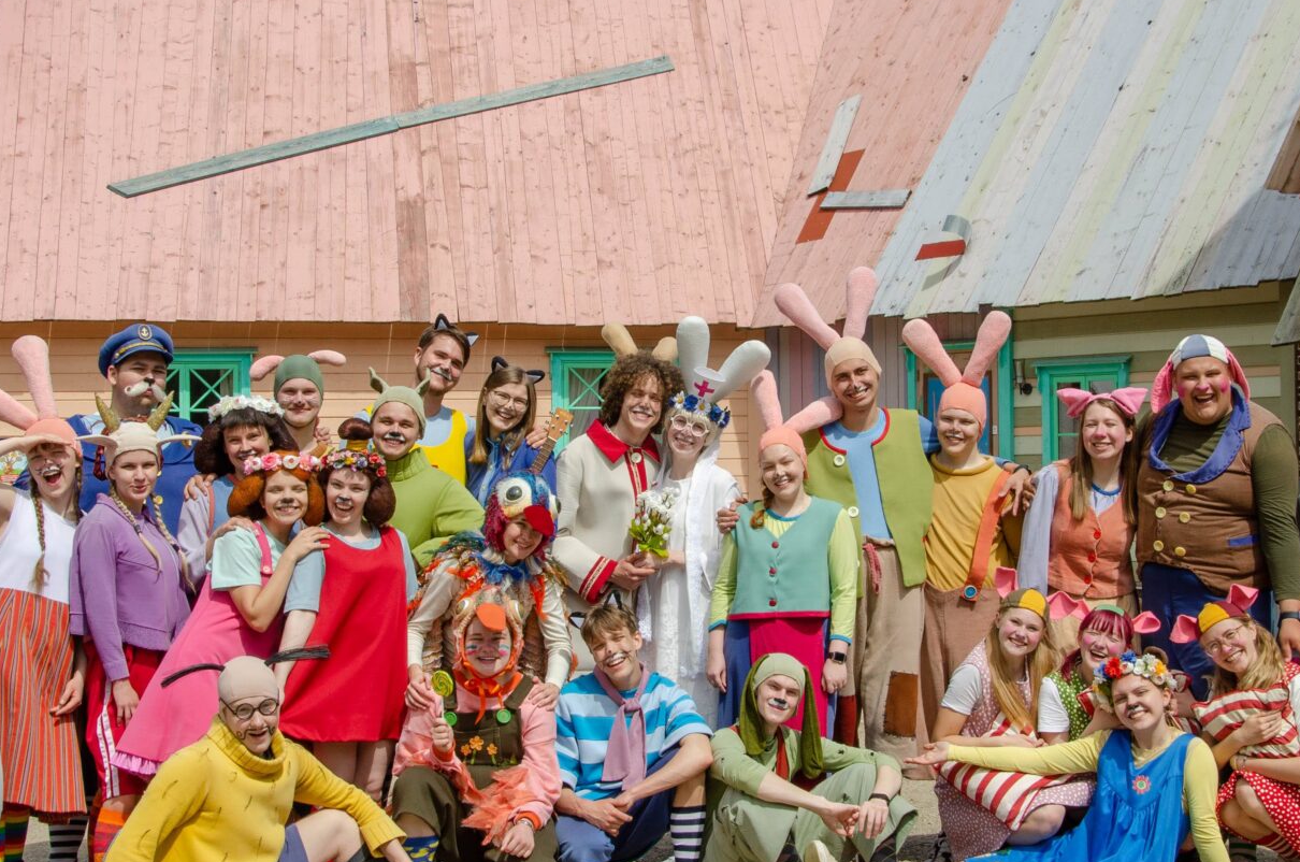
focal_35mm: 66
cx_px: 663
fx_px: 2379
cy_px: 376
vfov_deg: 20.5
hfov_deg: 30.6
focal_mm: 26
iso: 200
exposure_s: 1/400
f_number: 10
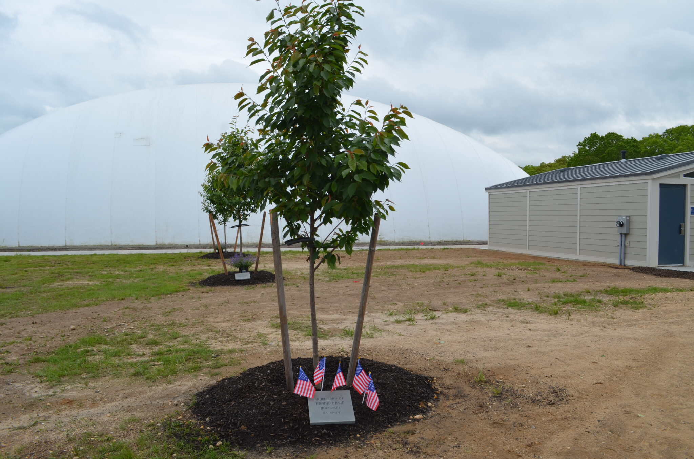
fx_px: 519
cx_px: 347
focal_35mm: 27
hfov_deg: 67.5
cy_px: 230
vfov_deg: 47.7
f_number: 8
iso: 100
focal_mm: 18
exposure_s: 1/250
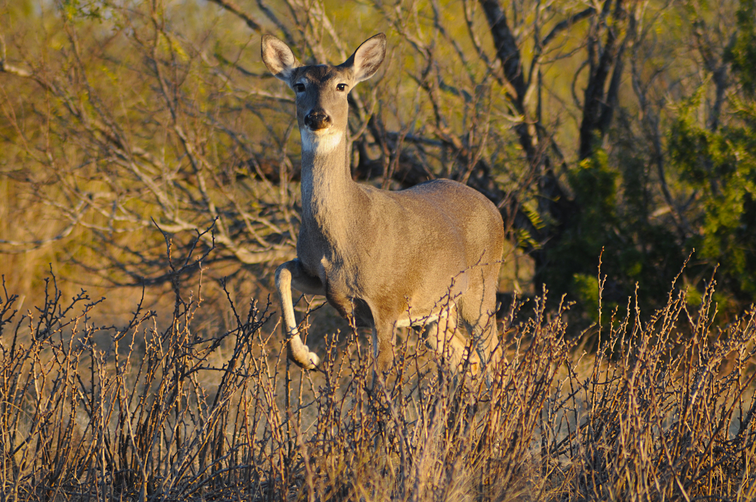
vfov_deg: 3.0
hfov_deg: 4.6
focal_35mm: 450
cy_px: 251
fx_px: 9438
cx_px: 378
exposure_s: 1/160
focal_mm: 300
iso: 200
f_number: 6.3
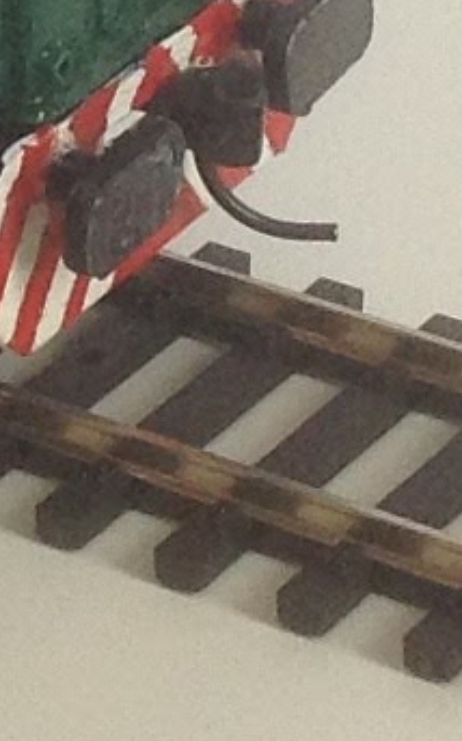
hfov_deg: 4.7
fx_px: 5648
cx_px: -173
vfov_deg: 7.5
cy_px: 253
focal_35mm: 280
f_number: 2.4
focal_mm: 4.28
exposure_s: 1/120
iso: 80
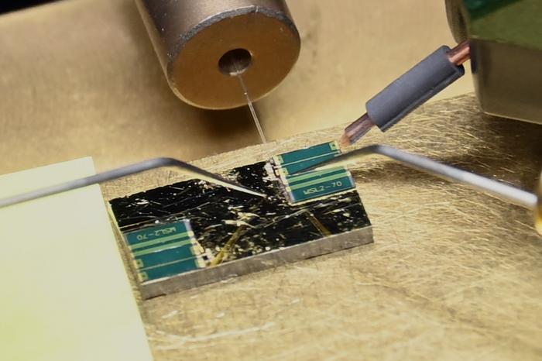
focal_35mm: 450
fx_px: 6771
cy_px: 180
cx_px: 271
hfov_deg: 4.6
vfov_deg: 3.1
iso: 1250
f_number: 10
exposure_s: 1/80
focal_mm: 300
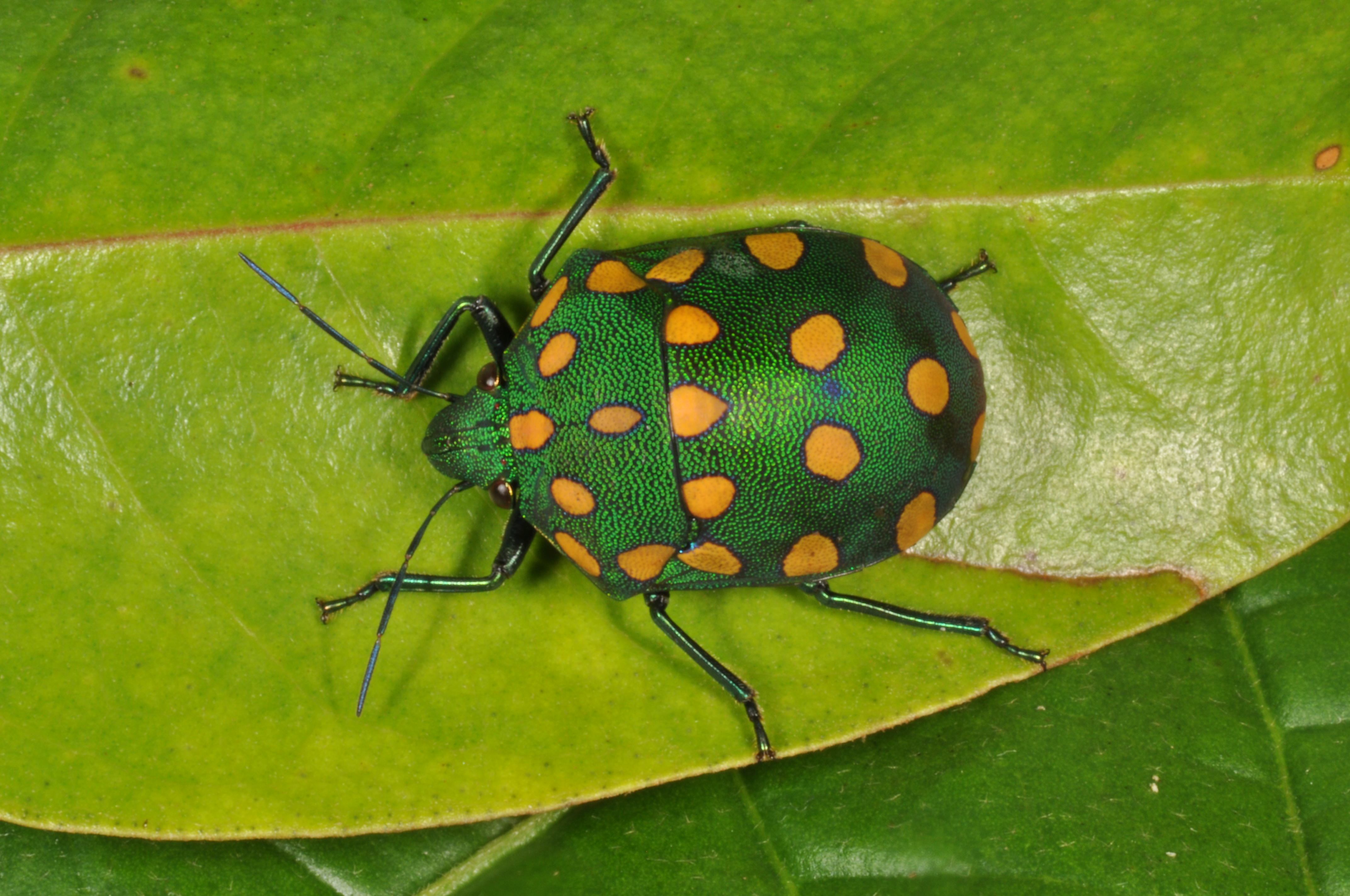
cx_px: 675
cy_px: 448
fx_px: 3371
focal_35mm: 90
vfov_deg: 15.2
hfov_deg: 22.6
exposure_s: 1/60
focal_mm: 60
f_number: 45
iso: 200
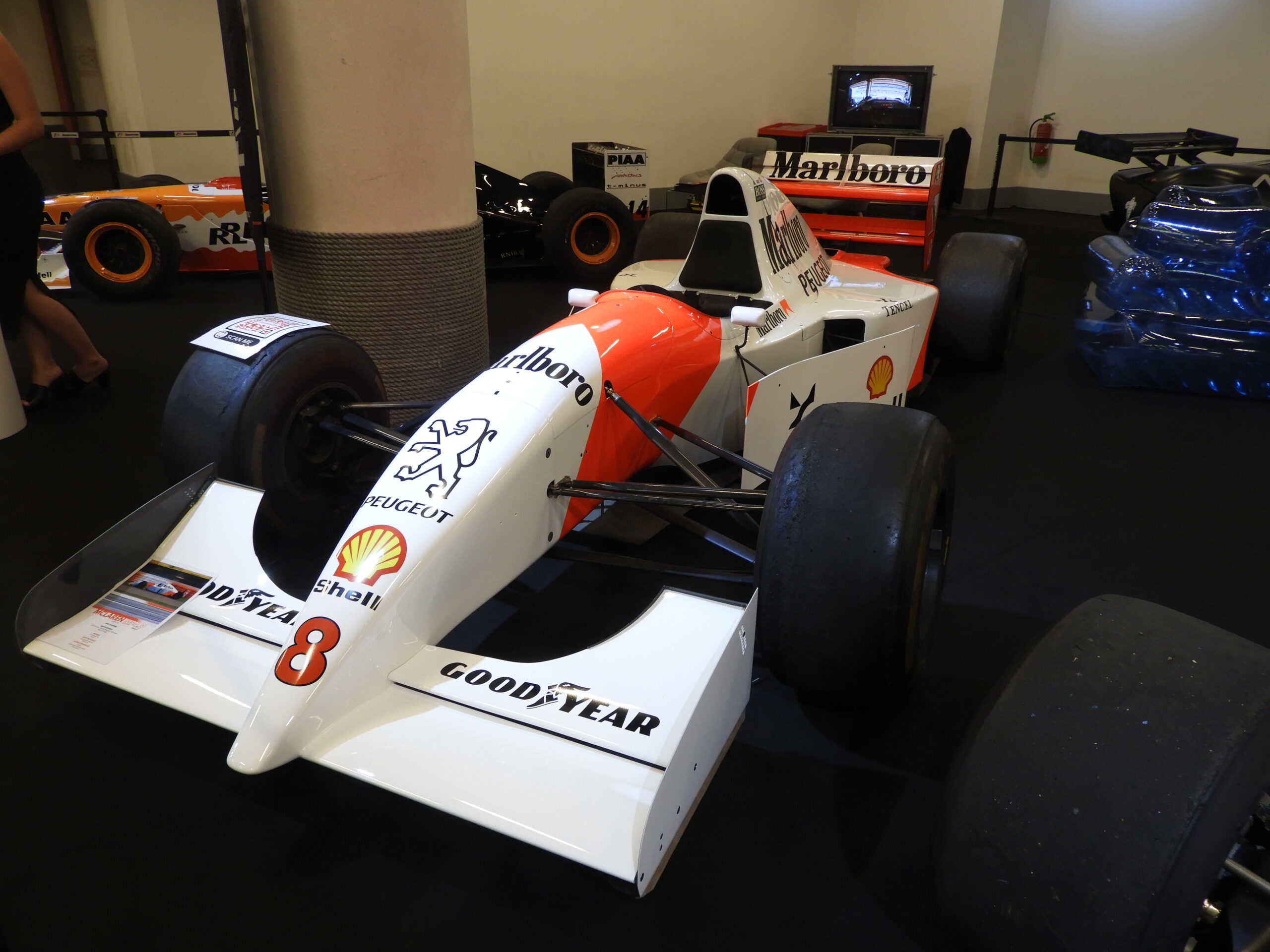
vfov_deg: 56.8
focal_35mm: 24
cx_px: 635
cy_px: 476
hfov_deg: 71.6
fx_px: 881
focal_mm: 4.3
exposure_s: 1/30
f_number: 3.3
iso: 200
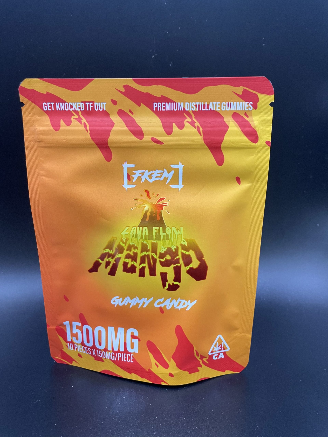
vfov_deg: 67.3
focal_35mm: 26
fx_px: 328
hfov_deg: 53.1
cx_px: 164
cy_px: 218
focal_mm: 4.2
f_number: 1.6
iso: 200
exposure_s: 1/60
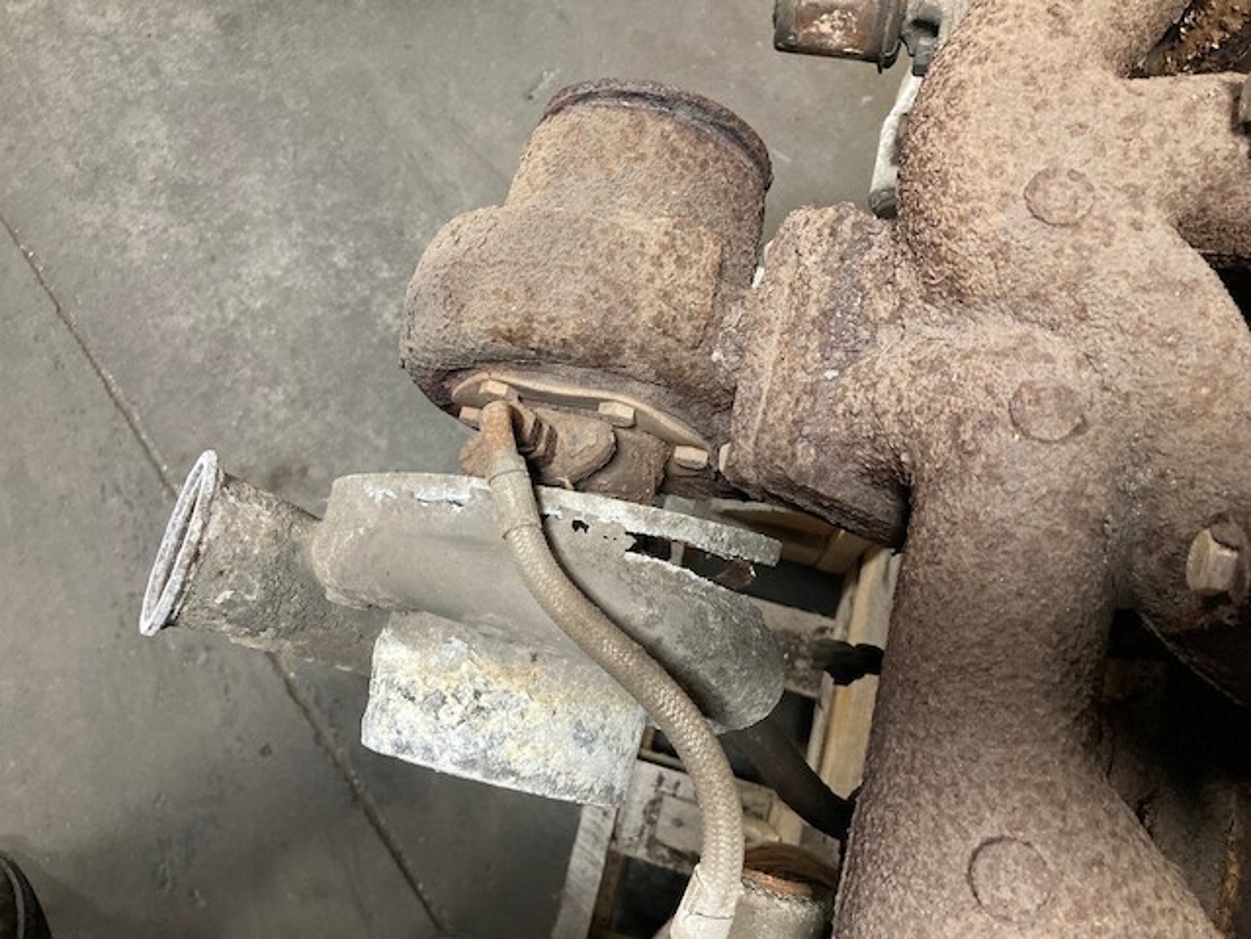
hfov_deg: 63.4
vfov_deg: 49.7
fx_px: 1012
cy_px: 470
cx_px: 626
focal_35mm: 28
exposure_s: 1/40
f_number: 1.8
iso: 320
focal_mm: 3.99
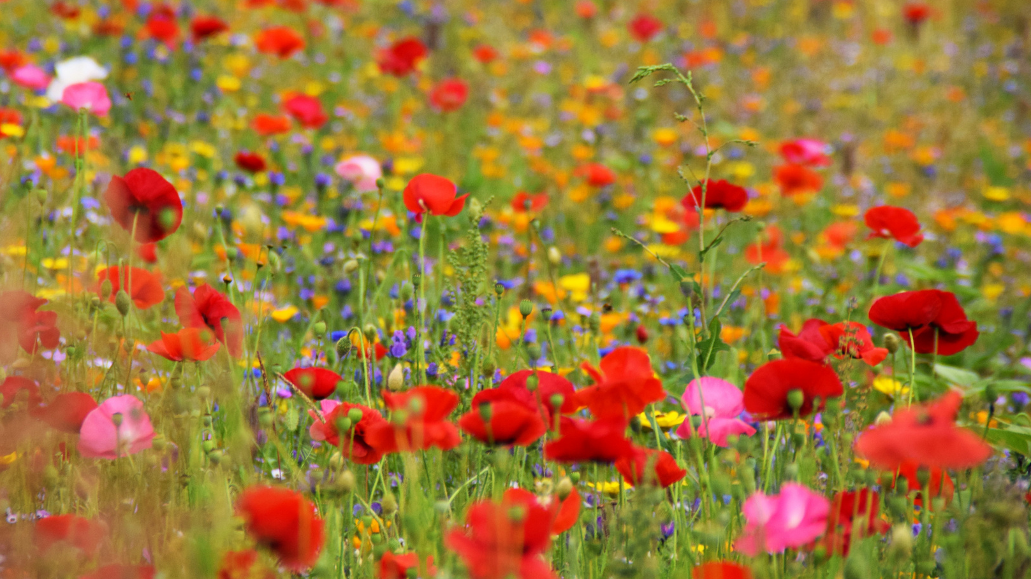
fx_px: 8610
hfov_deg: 6.9
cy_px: 257
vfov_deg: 3.9
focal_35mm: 315
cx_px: 516
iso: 800
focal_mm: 200
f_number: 6.3
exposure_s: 1/800
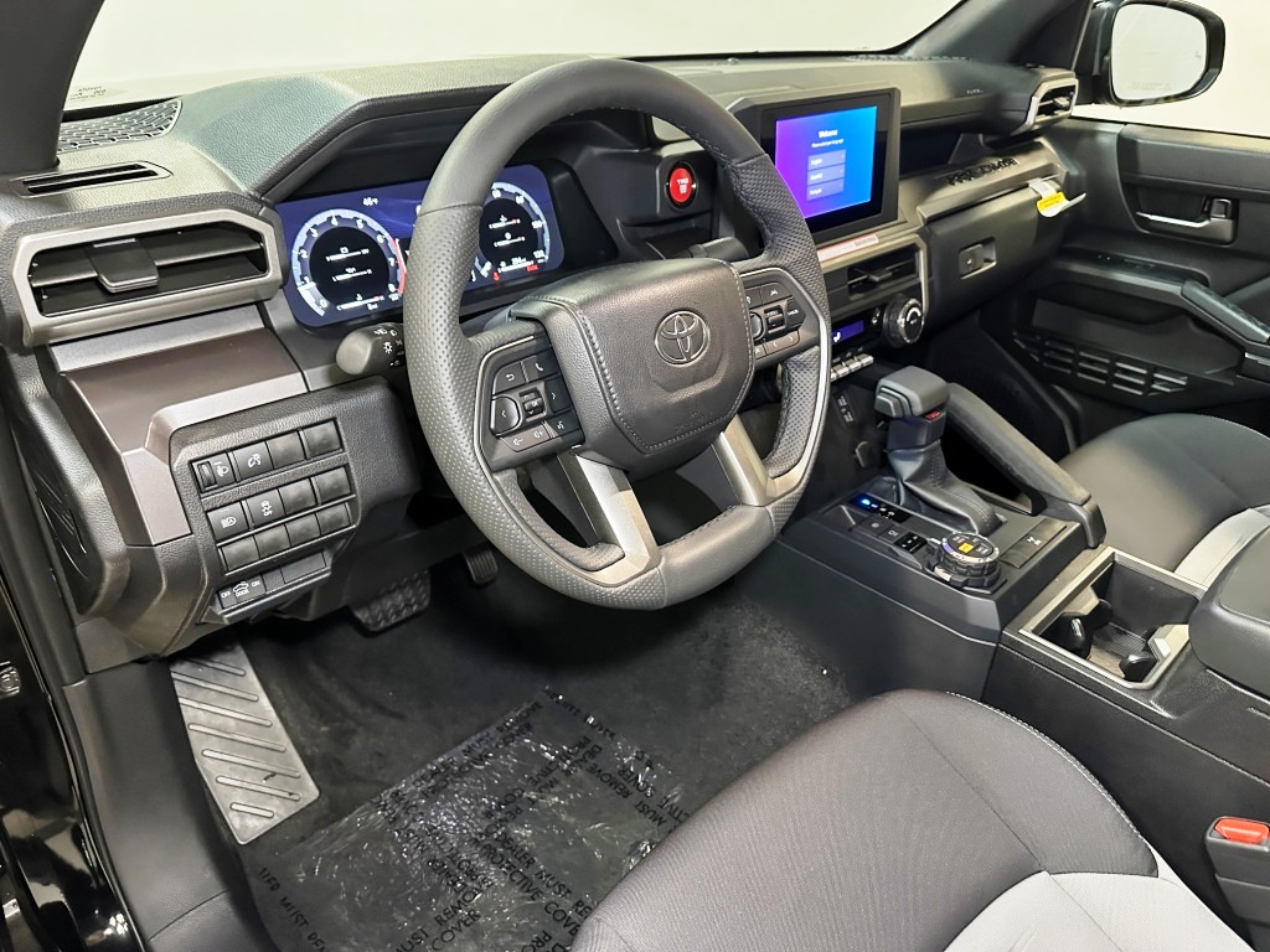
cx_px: 635
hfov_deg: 71.6
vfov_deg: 56.8
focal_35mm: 24
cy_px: 476
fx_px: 881
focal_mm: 6.86
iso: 800
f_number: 1.78
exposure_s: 1/30
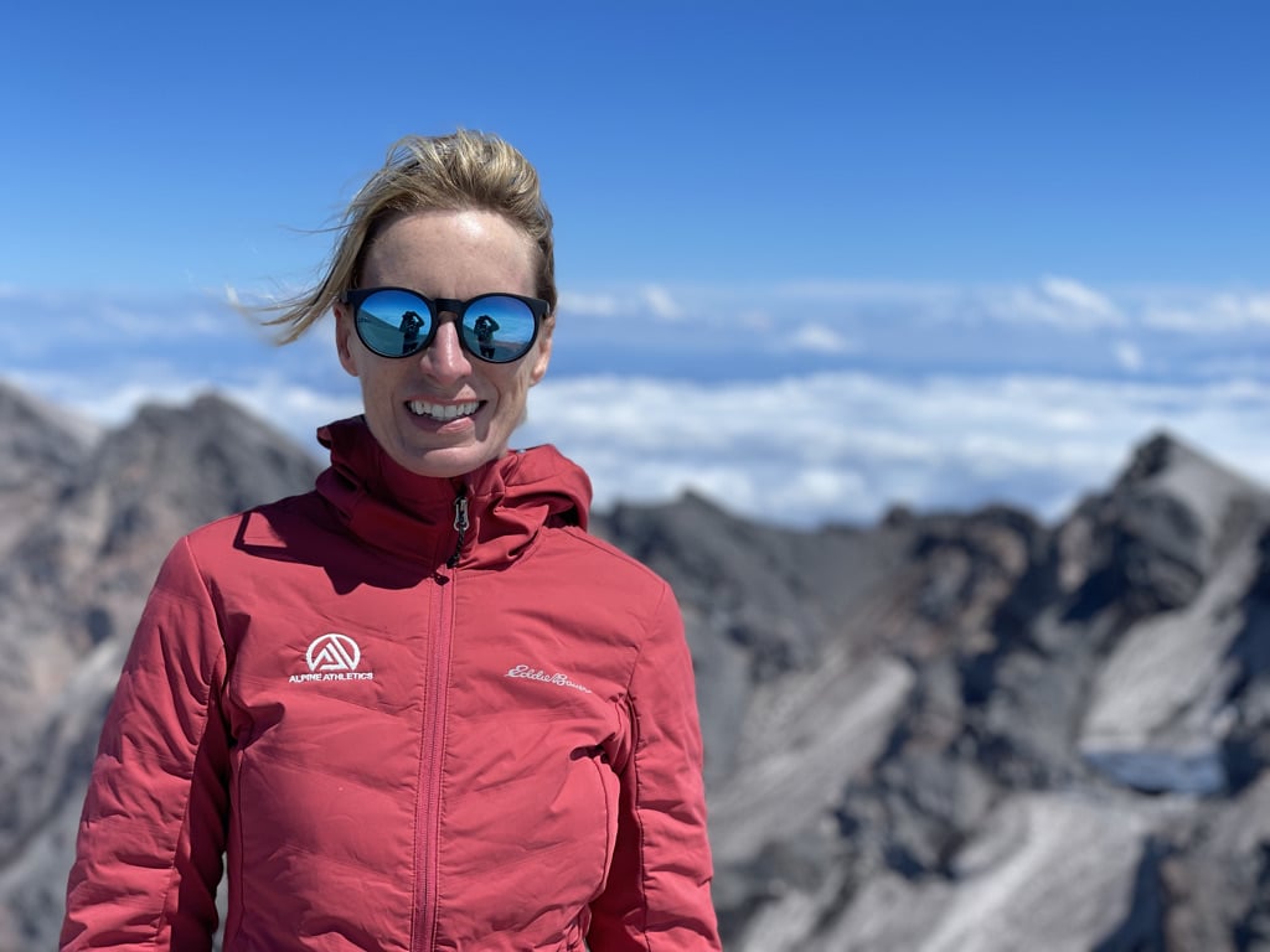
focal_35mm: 52
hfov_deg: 36.8
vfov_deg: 28.0
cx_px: 635
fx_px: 1908
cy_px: 476
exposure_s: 1/2994
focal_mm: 6
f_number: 2
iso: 32
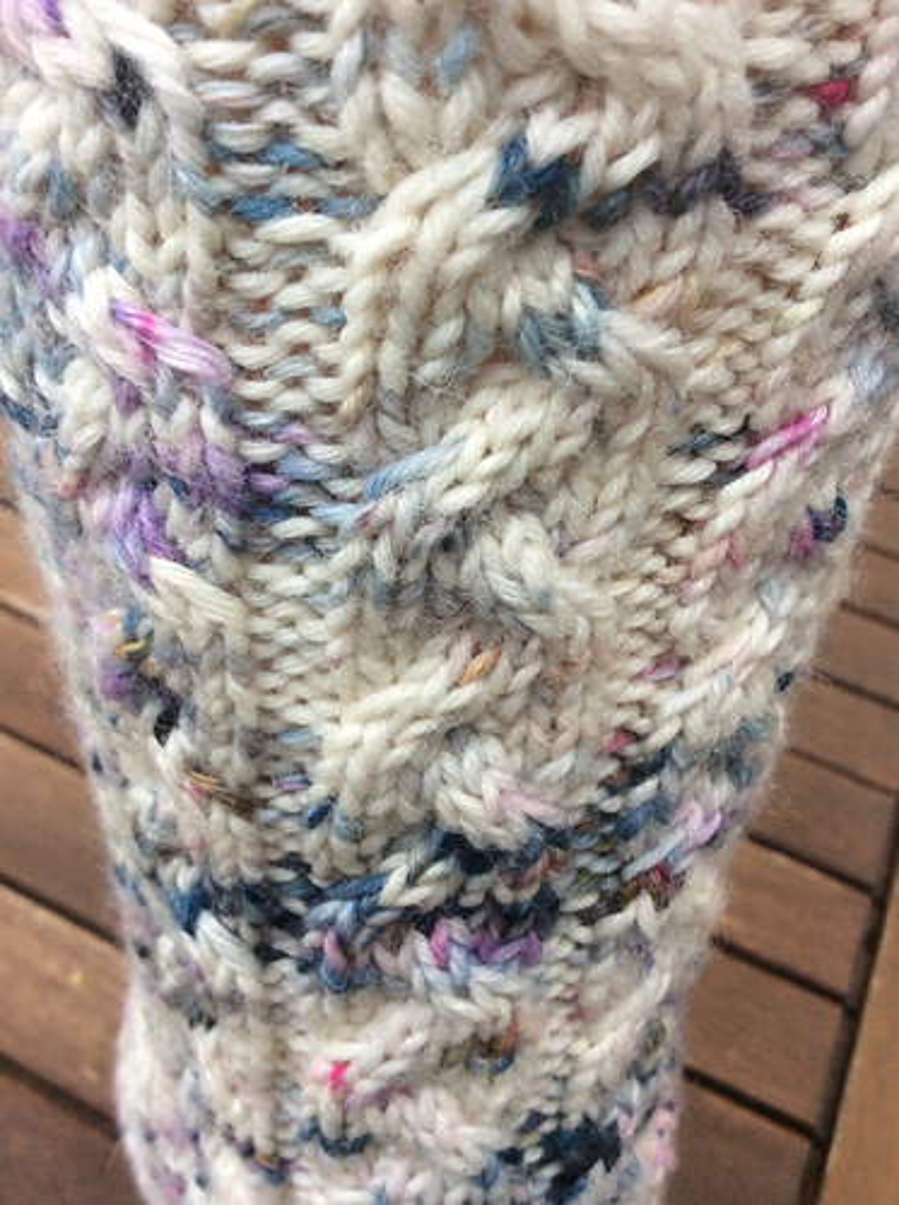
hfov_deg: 44.0
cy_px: 602
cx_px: 450
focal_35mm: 32
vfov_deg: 56.9
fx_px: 1112
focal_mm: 3.3
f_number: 2.4
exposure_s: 1/100
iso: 64
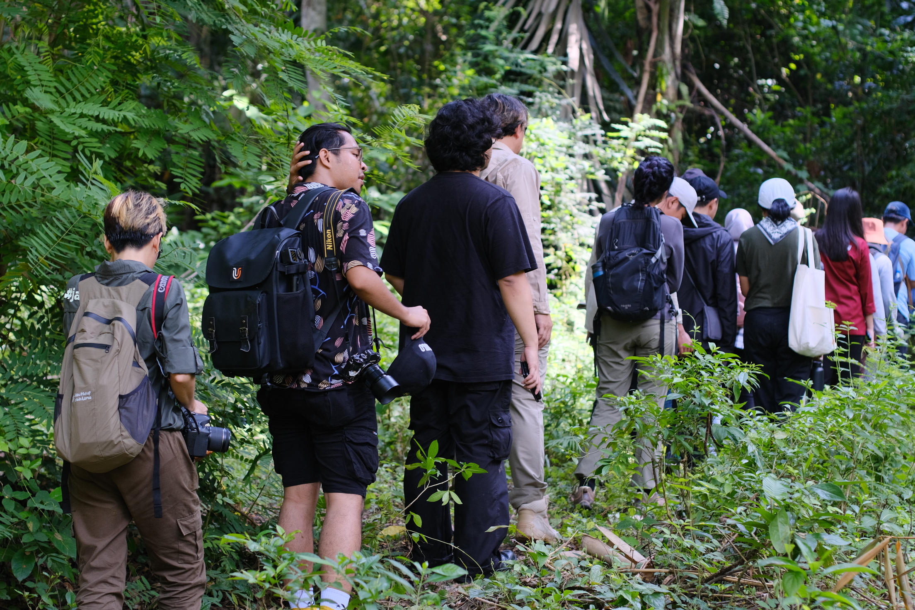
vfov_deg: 18.2
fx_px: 1906
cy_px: 305
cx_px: 458
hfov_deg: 27.0
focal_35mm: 75
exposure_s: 1/300
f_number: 2.8
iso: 640
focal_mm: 50
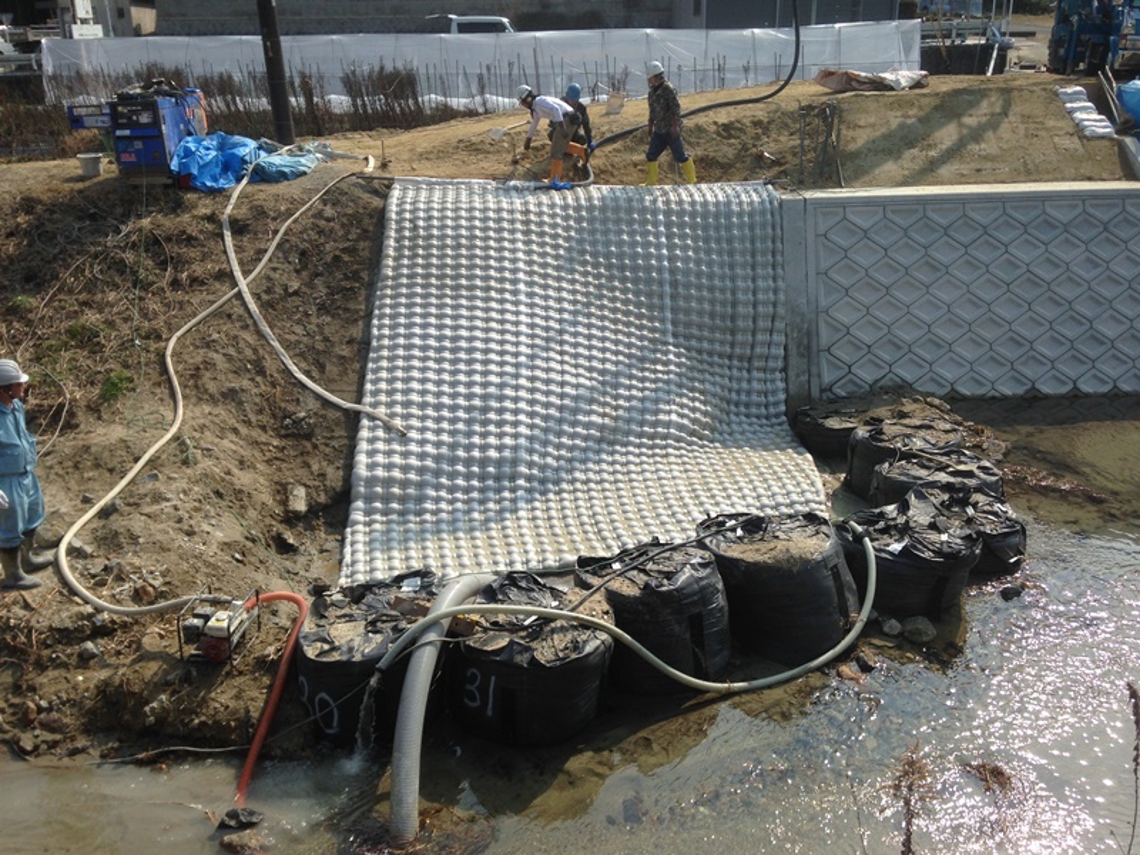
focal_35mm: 33
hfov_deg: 55.4
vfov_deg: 42.9
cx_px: 570
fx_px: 1087
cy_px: 428
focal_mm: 4.12
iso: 50
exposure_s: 1/1642
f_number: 2.4
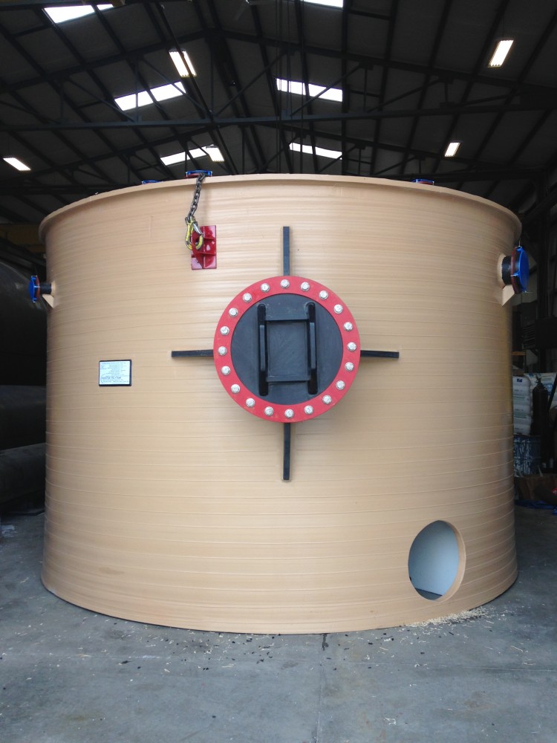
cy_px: 372
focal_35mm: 33
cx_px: 278
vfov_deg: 55.4
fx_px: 708
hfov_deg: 42.9
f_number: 2.4
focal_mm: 4.12
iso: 50
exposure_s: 1/158
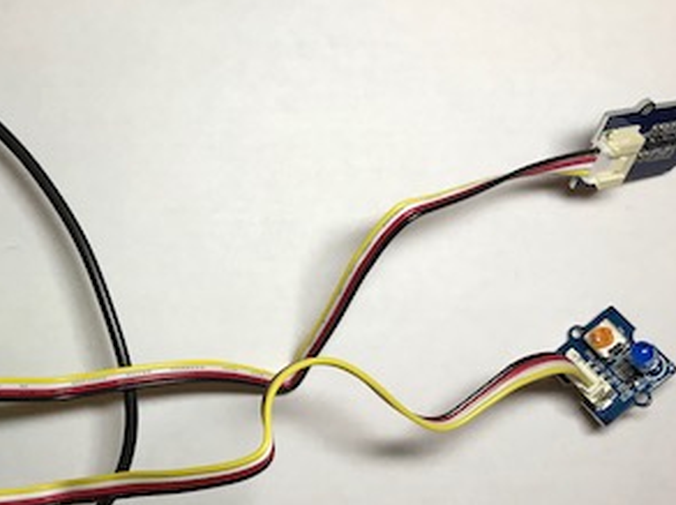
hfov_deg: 37.9
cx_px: 164
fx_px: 956
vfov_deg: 29.6
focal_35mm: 49
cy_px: 272
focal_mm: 3.99
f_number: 1.8
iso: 40
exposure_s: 1/24
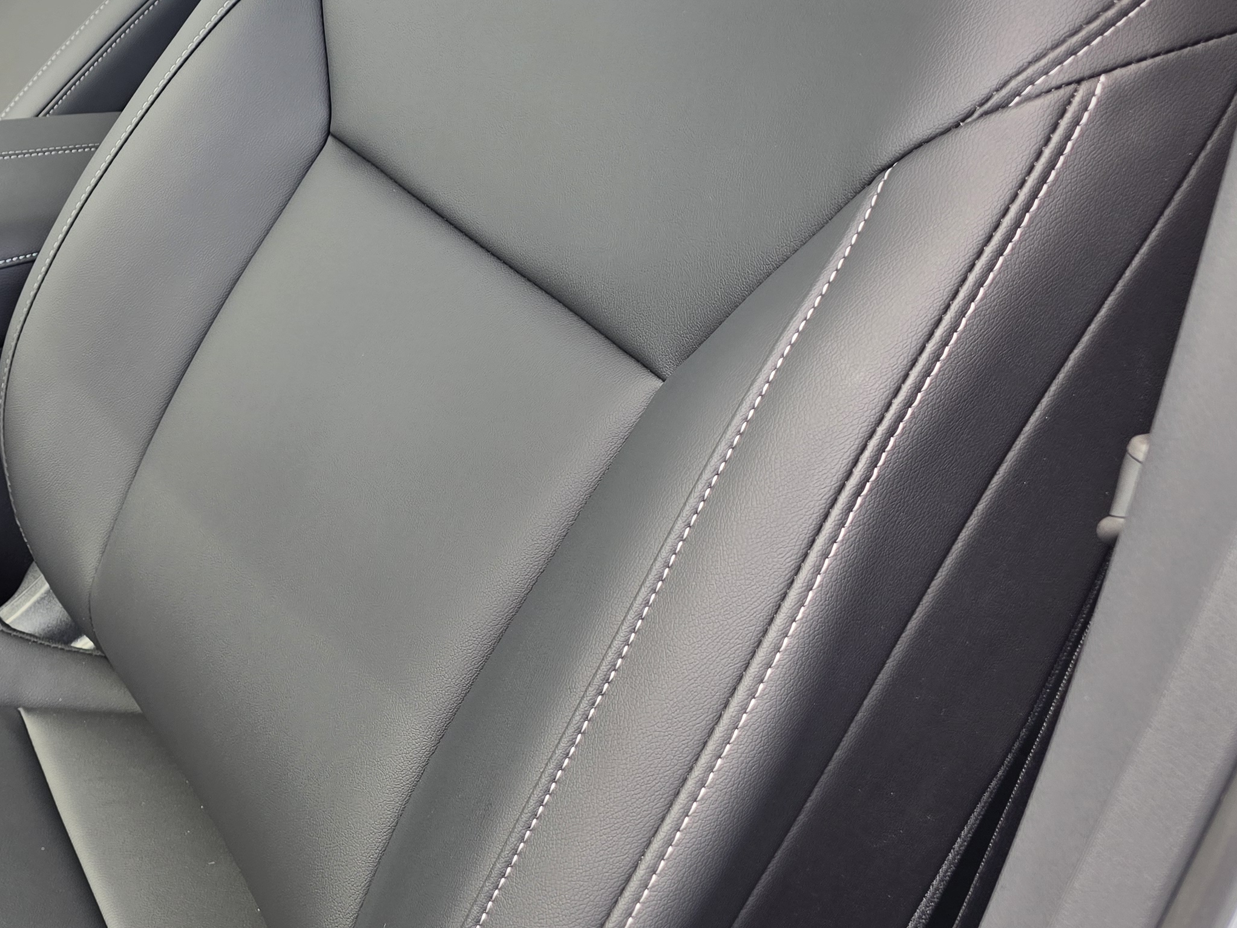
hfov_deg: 39.2
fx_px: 1608
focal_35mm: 45
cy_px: 128
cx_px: 135
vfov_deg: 31.0
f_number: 1.7
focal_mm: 6.3
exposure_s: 1/180
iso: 20
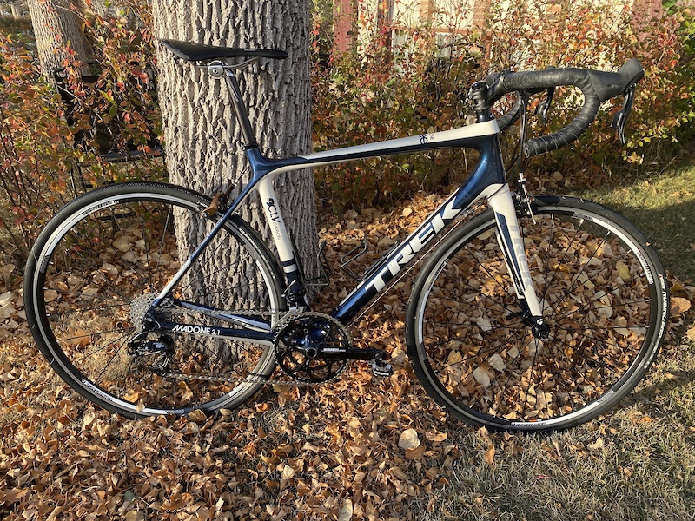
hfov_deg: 67.3
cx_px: 348
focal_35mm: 26
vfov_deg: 53.1
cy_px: 260
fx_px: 522
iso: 32
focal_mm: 4.25
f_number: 1.8
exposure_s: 1/306
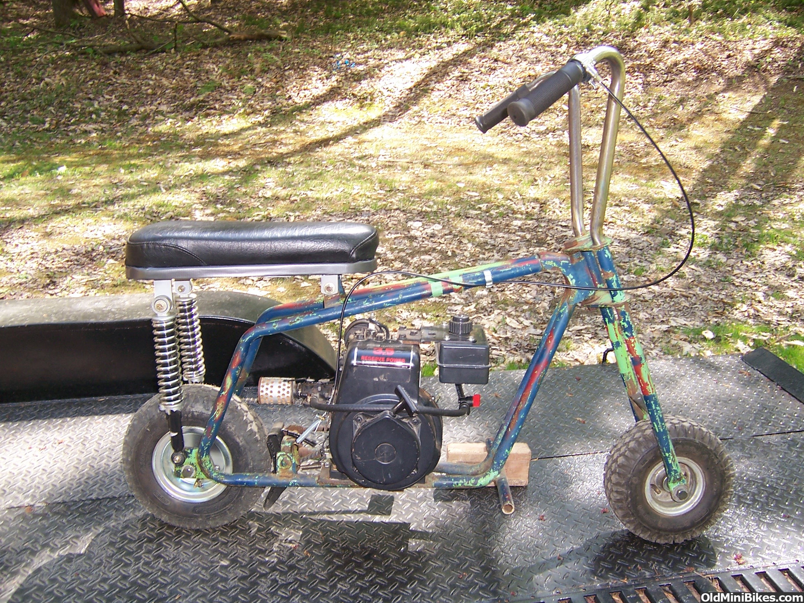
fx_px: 766
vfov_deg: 42.9
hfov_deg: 55.4
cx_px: 402
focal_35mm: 33
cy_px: 302
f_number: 3.4
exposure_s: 1/90
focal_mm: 5.5
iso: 80
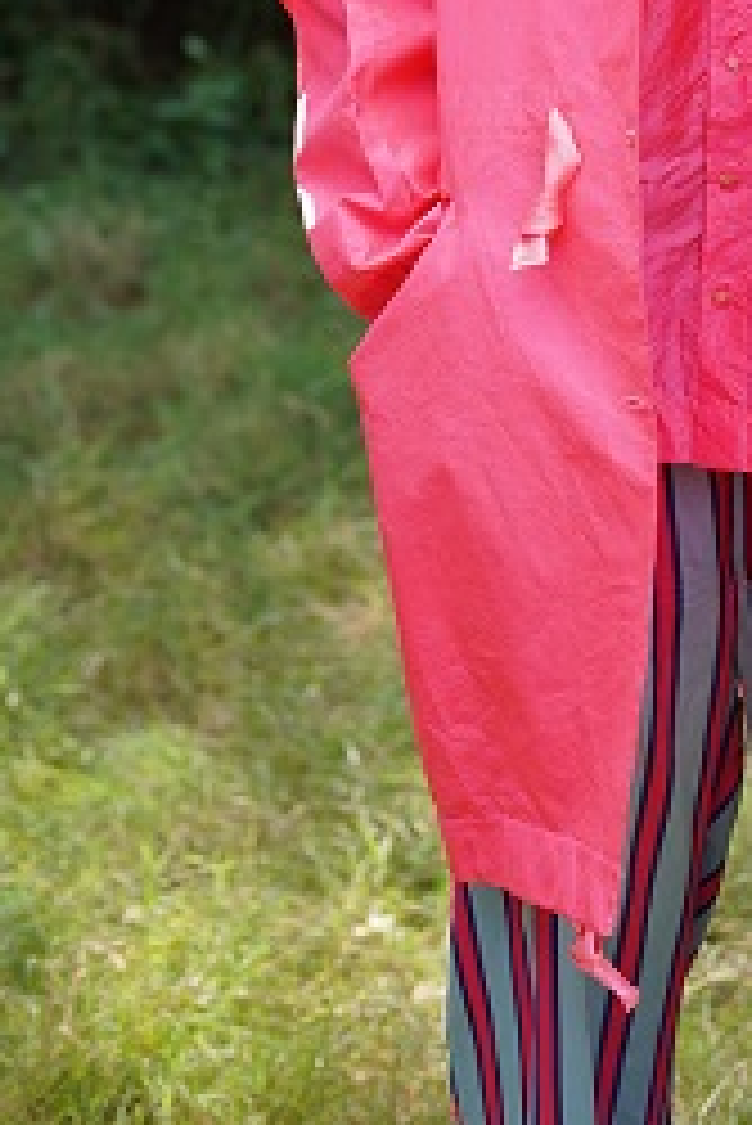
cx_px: 648
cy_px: -200
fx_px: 3755
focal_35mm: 120
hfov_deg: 11.4
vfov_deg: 16.4
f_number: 2.8
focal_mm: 50
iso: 200
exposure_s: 1/800
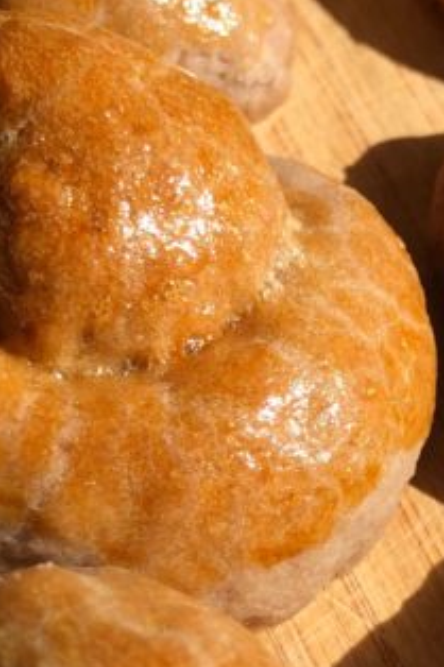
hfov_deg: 14.1
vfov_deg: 21.5
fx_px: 1759
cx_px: 452
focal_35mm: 95
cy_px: 370
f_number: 1.8
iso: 20
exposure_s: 1/1043
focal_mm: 3.99
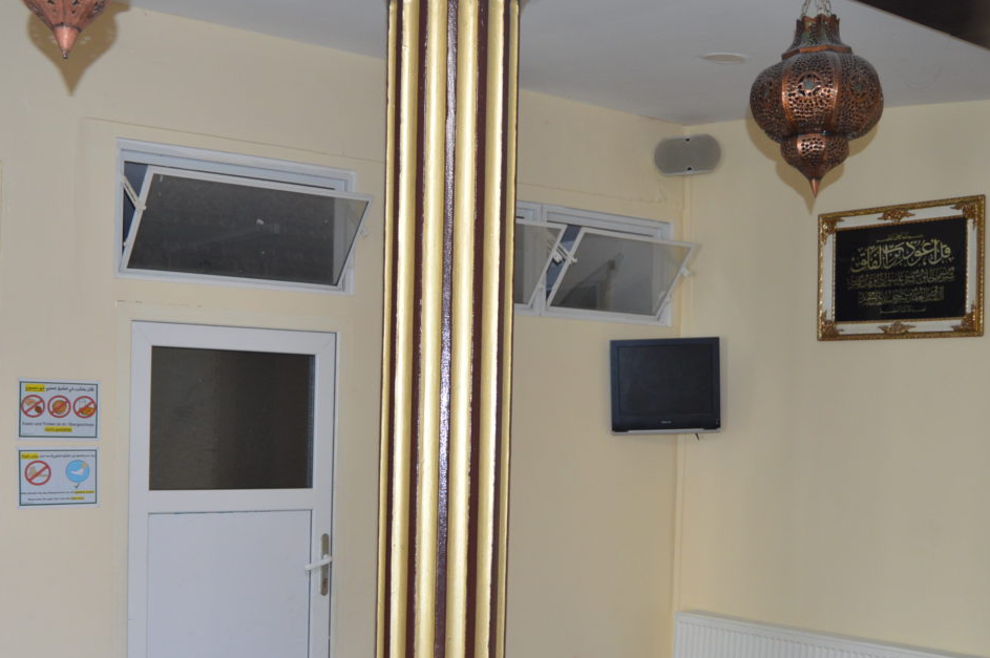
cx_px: 363
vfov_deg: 30.0
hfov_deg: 44.1
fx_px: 1209
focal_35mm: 44
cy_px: 483
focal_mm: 18
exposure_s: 1/60
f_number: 3.5
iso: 400
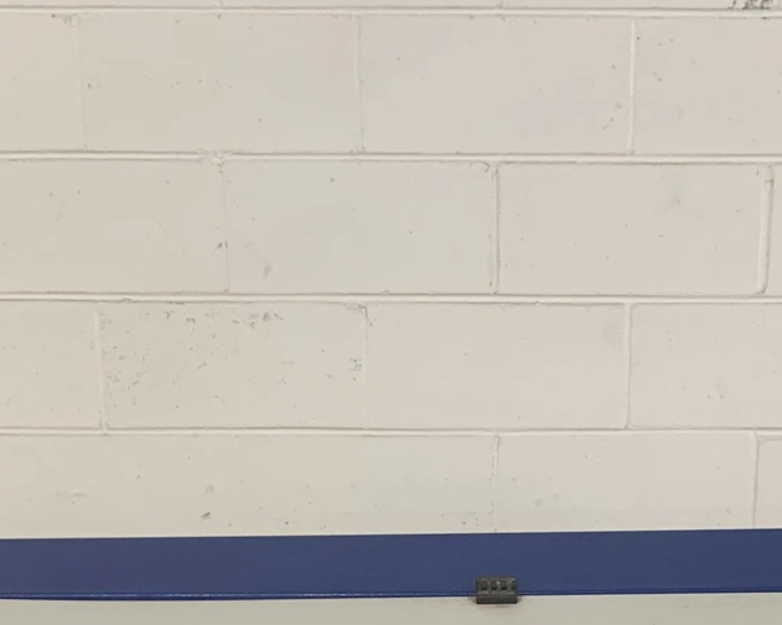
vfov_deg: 17.5
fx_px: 1944
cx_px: 513
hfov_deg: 22.7
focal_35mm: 84
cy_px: 719
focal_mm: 4.25
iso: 160
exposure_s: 1/60
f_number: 1.8
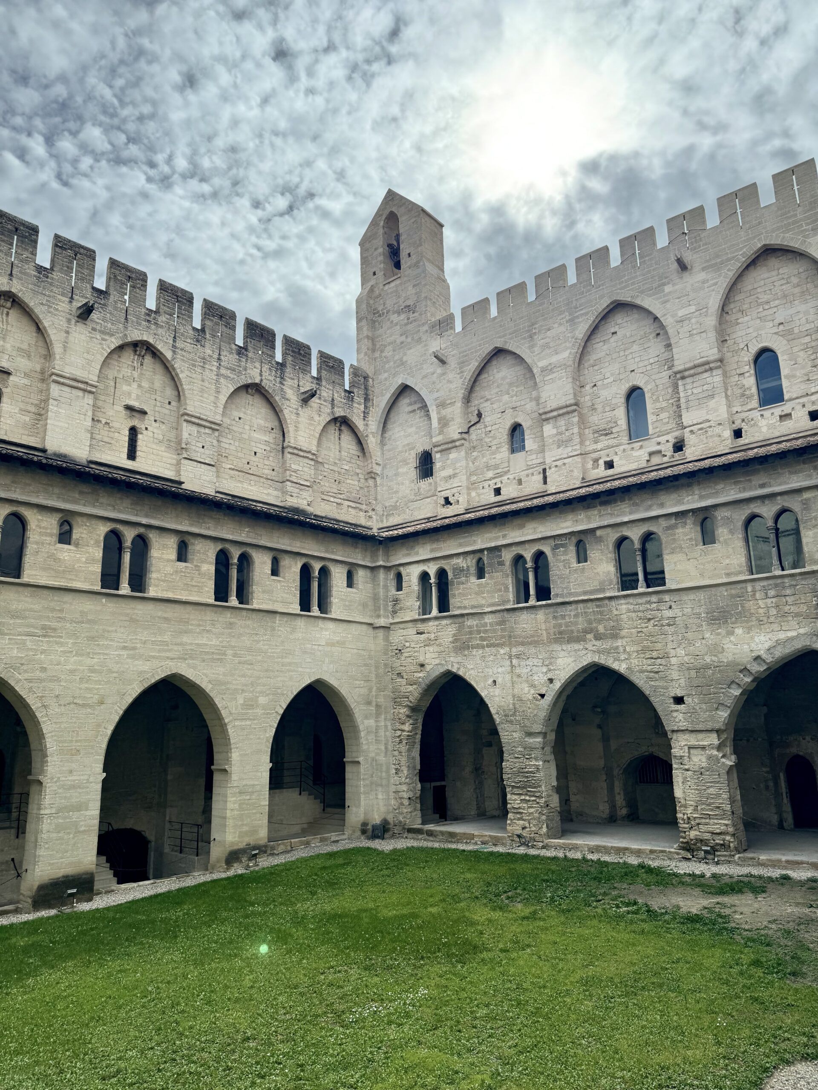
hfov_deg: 56.8
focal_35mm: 24
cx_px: 409
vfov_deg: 71.6
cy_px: 545
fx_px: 756
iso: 80
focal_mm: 6.76
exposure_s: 1/5348
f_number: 1.78
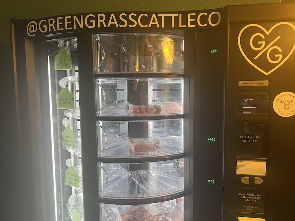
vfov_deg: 53.1
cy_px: 110
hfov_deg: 67.3
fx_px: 222
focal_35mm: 26
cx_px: 148
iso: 500
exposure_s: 1/60
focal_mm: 5.7
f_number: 1.5
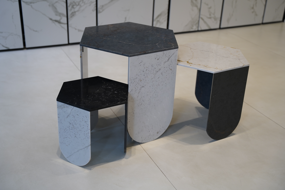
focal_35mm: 50
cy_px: 95
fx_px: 398
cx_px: 142
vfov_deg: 26.8
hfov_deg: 39.4
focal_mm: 50.3
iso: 500
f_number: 2.8
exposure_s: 1/250
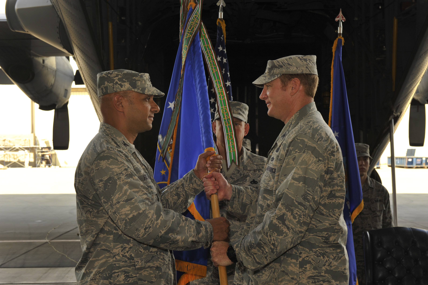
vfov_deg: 21.9
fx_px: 737
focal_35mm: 62
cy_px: 142
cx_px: 214
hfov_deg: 32.4
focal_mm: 62
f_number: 10
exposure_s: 1/200
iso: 640
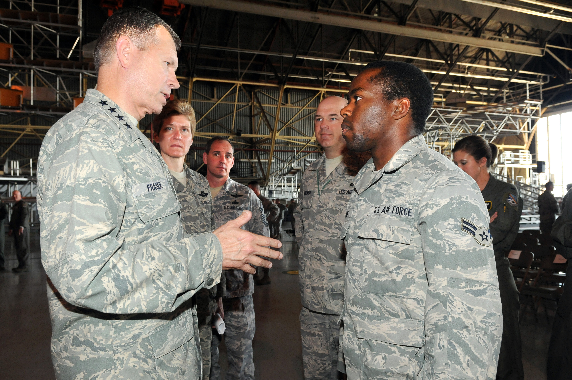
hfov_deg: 62.0
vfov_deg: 43.5
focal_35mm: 30
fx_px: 476
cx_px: 286
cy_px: 190
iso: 800
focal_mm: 20
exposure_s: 1/60
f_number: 5.6
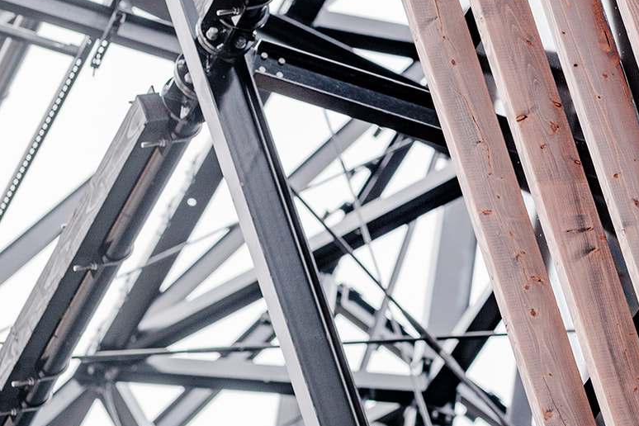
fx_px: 4952
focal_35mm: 279
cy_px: 20
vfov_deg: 4.9
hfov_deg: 7.4
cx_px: 607
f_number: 4
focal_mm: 90
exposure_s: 1/120
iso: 400
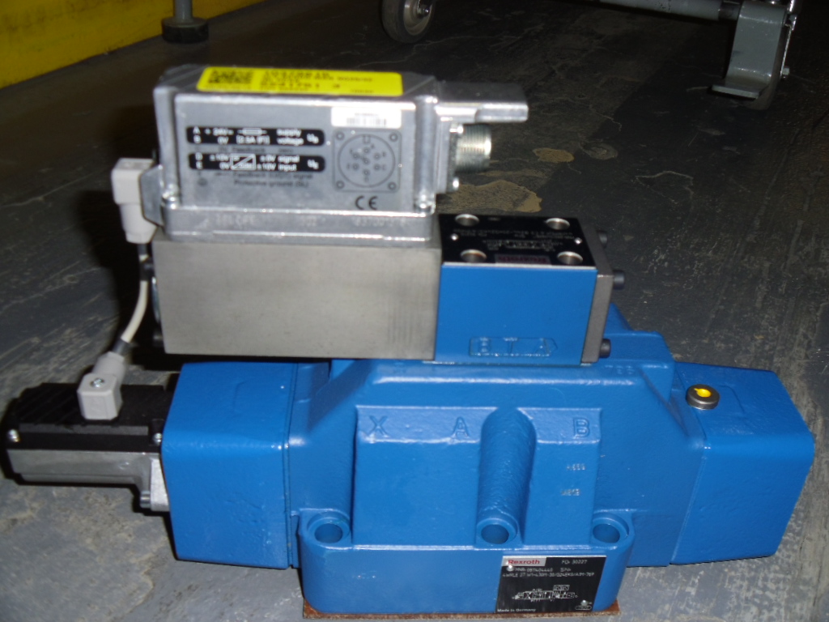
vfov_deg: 37.7
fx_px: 910
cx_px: 414
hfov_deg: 49.0
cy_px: 311
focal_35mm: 38
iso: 80
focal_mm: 6.81
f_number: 3.5
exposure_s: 1/45
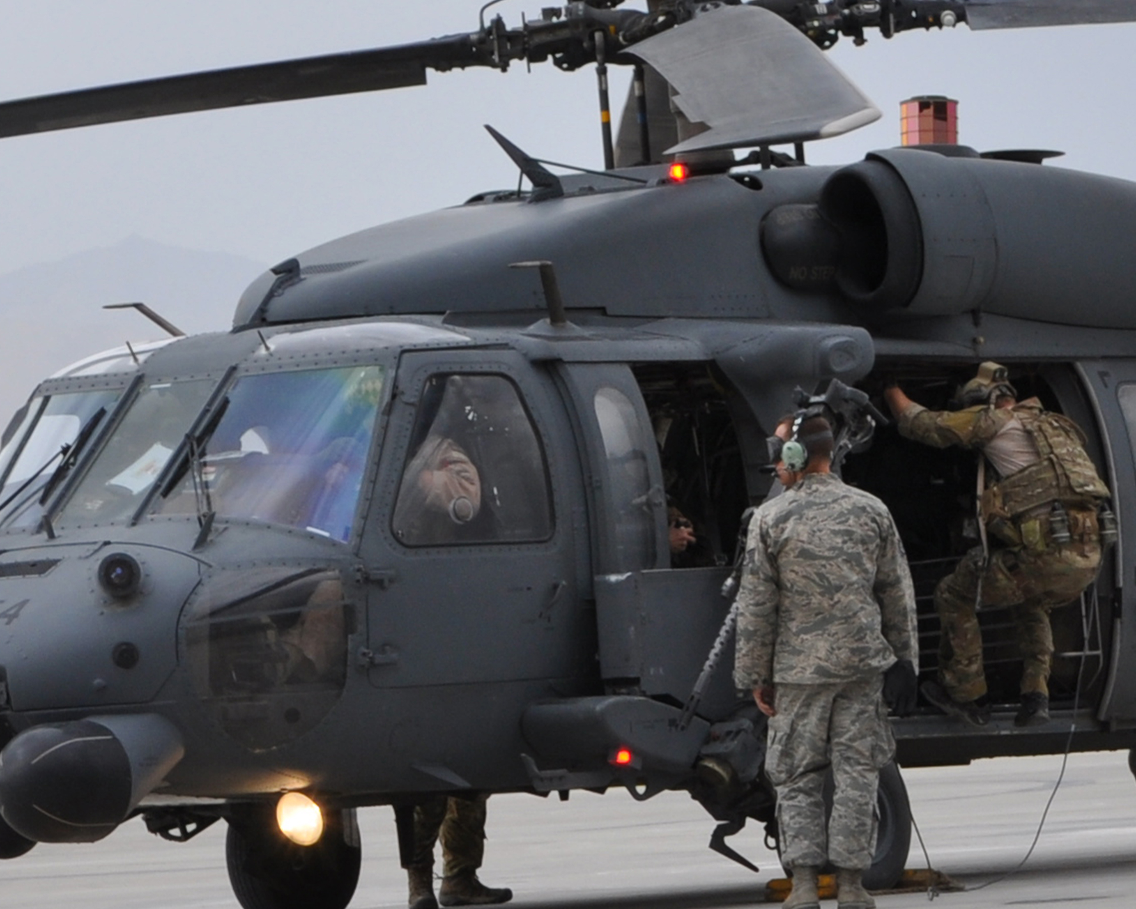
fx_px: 3665
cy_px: 428
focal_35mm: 109
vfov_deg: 14.1
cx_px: 665
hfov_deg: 17.6
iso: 200
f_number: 9
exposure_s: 1/320
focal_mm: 50
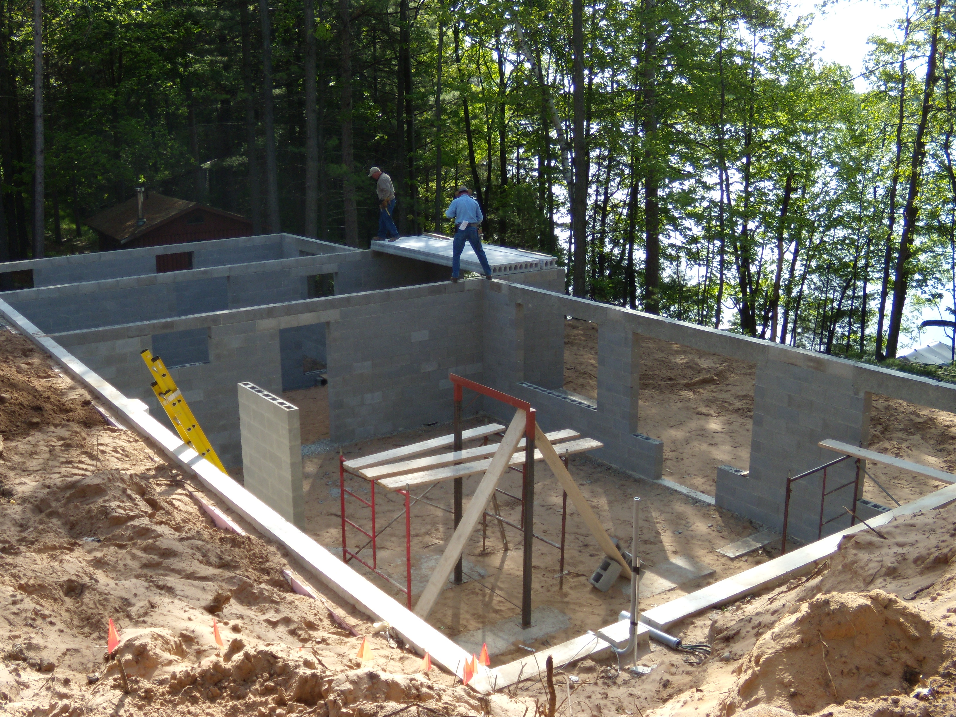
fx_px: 994
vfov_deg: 39.7
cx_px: 478
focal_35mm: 36
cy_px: 358
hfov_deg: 51.4
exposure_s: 1/250
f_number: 3.6
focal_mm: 6.4
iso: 80
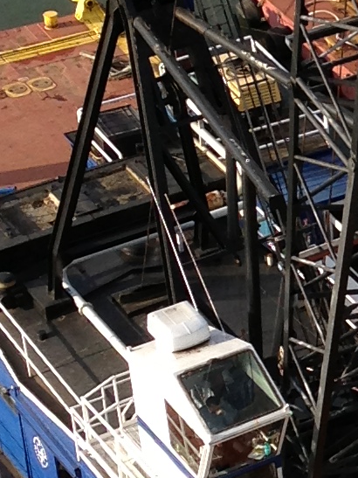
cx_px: 761
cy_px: 199
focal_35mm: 197
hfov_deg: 7.2
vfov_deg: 10.0
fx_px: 2718
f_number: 2.4
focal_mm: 4.13
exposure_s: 1/623
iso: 50
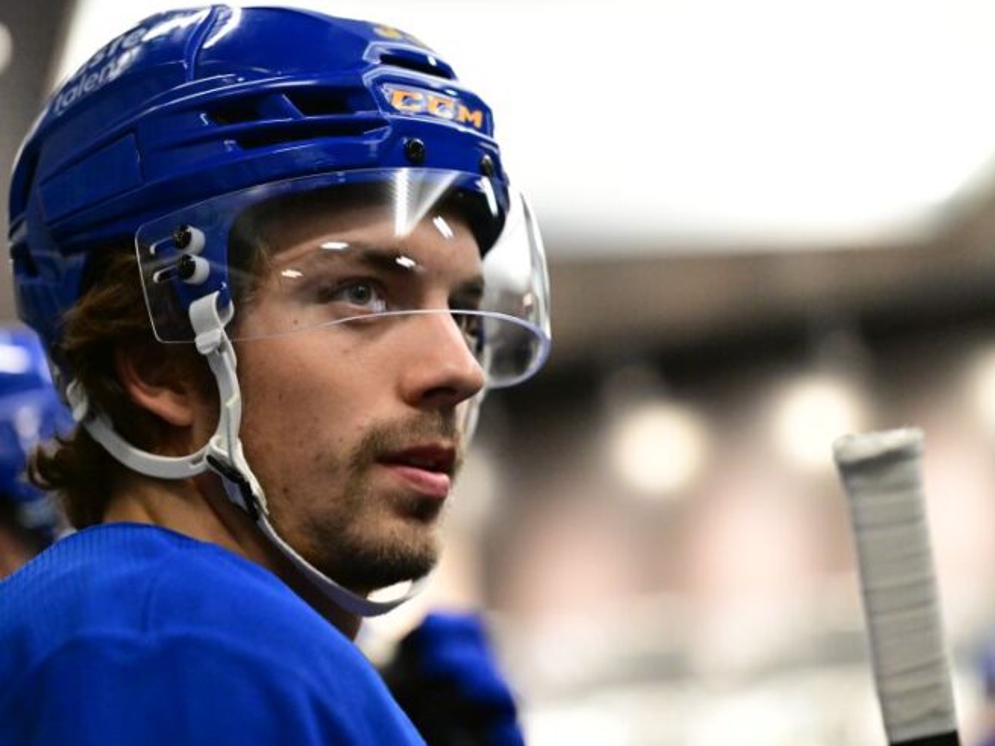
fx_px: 3334
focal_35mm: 116
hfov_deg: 17.0
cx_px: 437
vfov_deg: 12.8
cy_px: 381
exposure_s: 1/800
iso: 12800
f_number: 2.8
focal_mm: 103
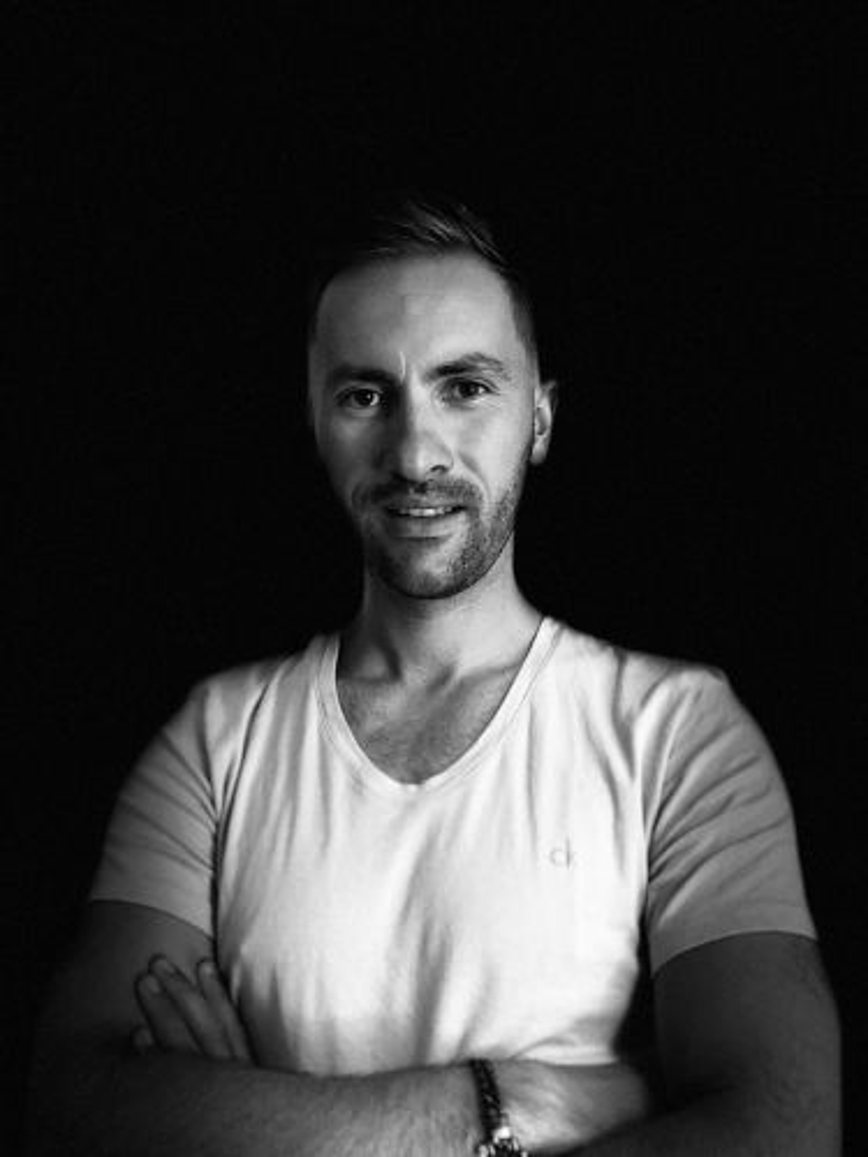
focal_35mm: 32
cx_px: 434
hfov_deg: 44.2
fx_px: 1070
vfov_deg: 56.8
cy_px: 578
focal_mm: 2.87
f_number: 2.2
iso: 200
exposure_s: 1/34
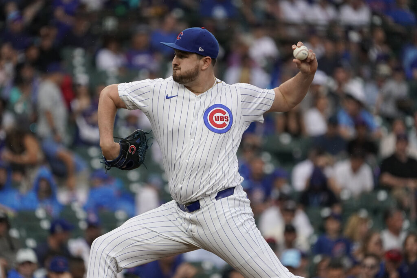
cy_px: 139
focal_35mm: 600
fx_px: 6951
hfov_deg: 3.4
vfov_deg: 2.3
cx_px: 208
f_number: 6.3
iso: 3200
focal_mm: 600
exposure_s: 1/3200
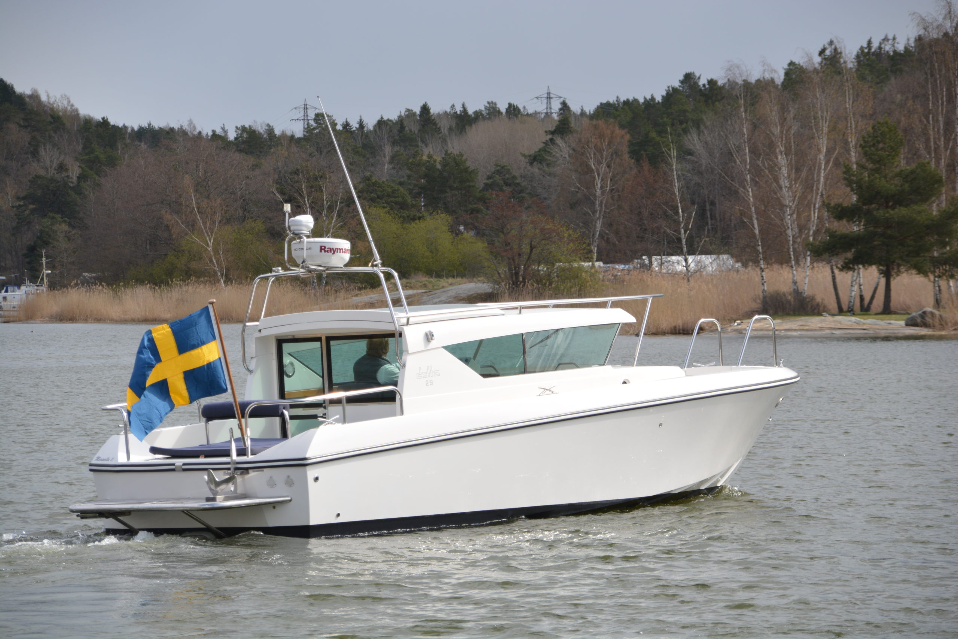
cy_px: 320
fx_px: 4391
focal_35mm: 165
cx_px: 479
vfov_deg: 8.3
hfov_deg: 12.5
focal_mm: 110
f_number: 6.3
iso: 200
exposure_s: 1/640
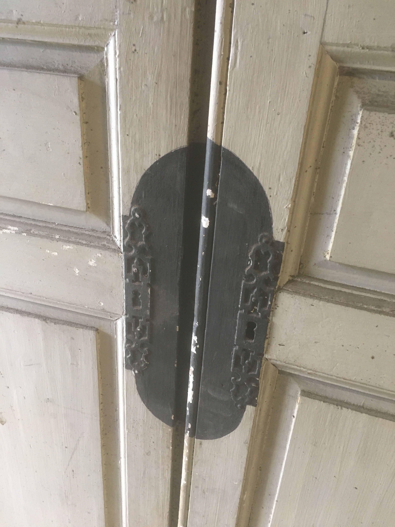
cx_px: 198
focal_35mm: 29
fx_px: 441
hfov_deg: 48.2
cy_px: 264
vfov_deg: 61.7
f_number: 2.2
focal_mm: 4.15
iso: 200
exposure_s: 1/33
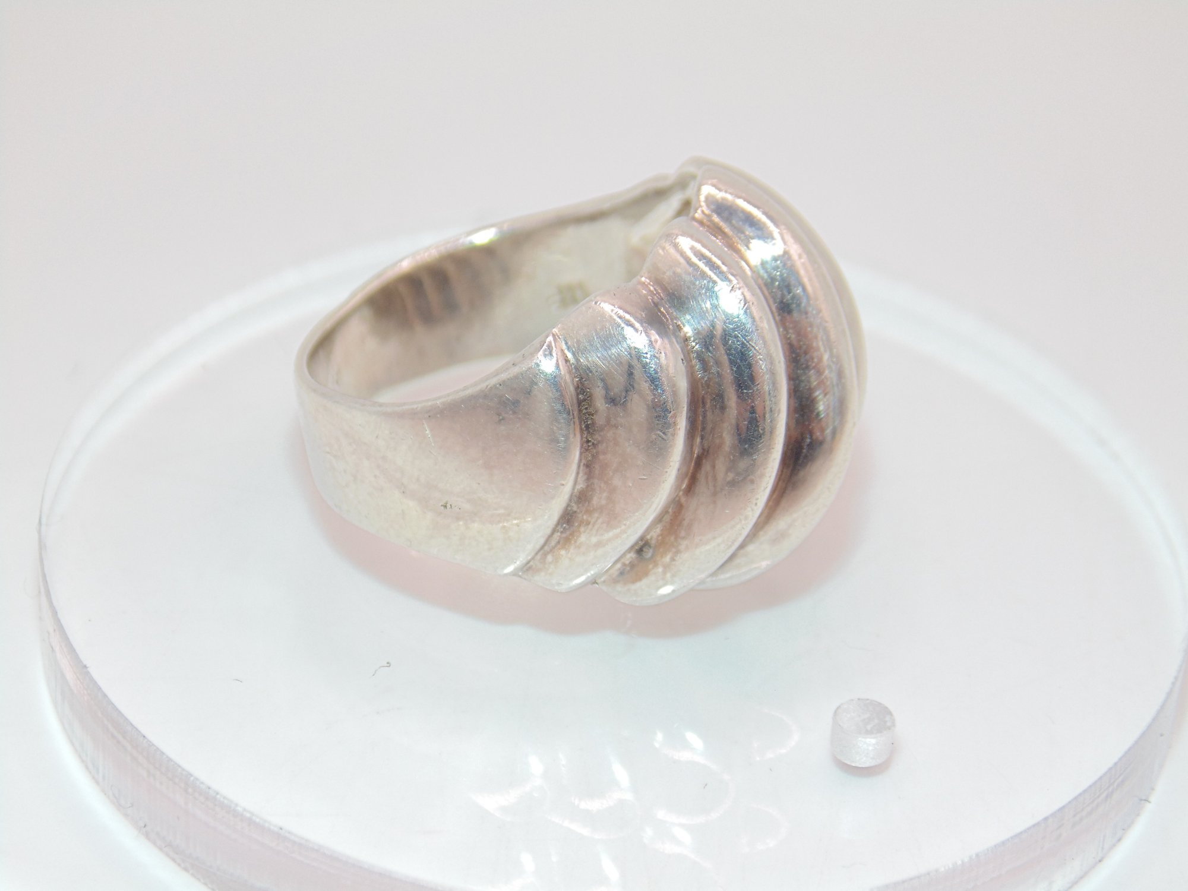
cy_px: 446
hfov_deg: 16.6
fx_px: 4084
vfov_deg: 12.5
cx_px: 594
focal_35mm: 119
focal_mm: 21.3
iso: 80
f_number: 4.8
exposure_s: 1/60
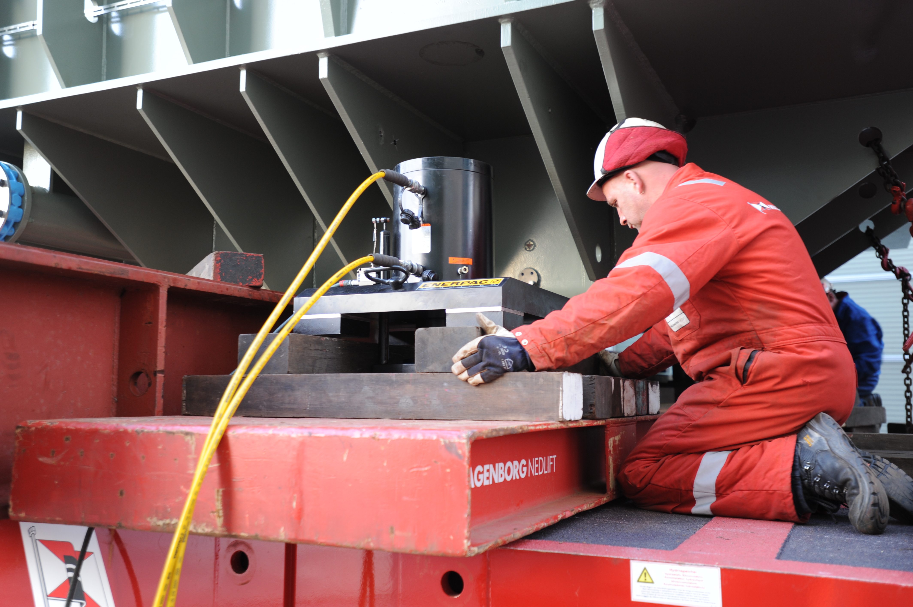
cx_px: 456
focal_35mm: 24
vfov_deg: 53.1
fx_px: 608
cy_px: 304
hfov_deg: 73.8
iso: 400
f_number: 2.8
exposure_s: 1/30
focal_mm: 24
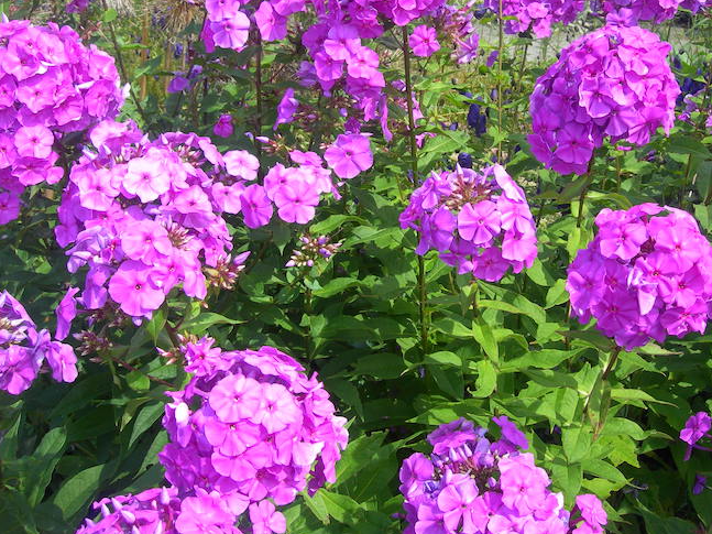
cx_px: 414
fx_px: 967
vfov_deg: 30.8
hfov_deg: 40.3
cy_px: 209
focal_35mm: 47
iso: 50
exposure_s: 1/165
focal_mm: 7.8
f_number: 4.8
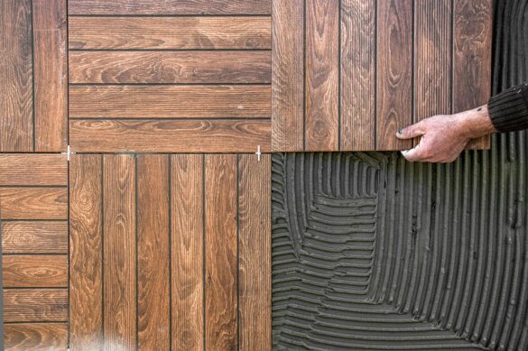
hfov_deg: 57.3
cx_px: 264
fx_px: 484
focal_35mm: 33
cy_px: 176
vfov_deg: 39.9
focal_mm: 22
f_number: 6.3
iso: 400
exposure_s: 1/160
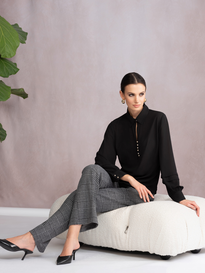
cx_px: 102
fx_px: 829
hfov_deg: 14.1
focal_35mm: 105
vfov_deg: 18.7
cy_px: 136
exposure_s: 1/60
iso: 250
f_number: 11
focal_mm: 132.9
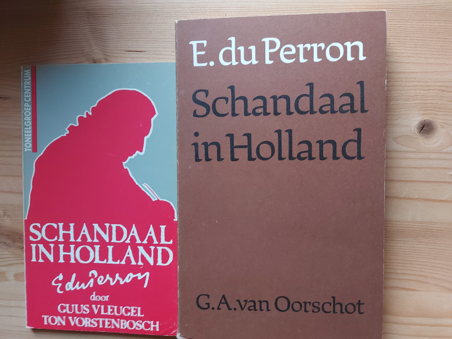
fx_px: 313
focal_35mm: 24
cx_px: 226
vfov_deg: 56.8
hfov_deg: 71.6
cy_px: 170
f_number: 1.8
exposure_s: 1/20
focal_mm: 5.23
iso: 640
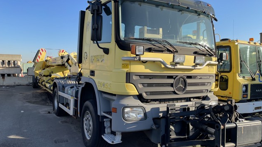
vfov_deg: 40.2
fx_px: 202
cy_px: 81
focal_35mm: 29
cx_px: 130
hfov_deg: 66.0
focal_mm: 4.2
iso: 32
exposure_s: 1/1435
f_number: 1.6
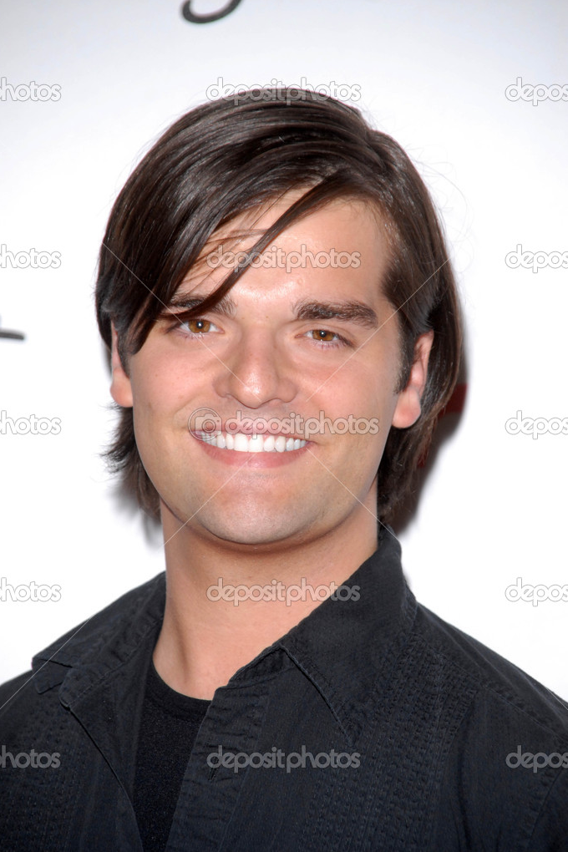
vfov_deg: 8.8
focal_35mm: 234
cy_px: 426
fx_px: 5526
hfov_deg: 5.9
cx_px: 284
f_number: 6.3
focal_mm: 155
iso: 400
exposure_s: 1/200
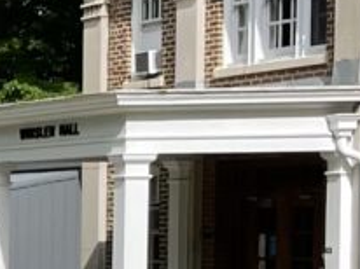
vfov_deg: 7.4
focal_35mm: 198
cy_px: 360
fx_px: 2057
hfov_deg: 8.2
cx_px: -792
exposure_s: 1/1289
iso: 32
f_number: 1.6
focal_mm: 4.2
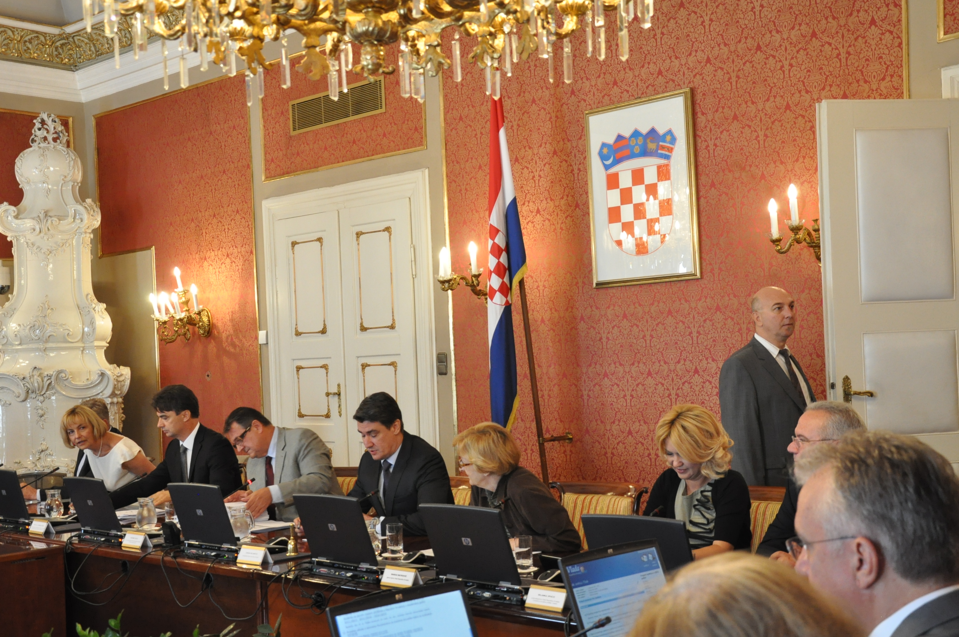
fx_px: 1251
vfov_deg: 28.6
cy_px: 340
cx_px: 470
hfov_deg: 42.0
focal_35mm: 47
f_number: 6.3
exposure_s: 1/40
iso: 1250
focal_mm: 28
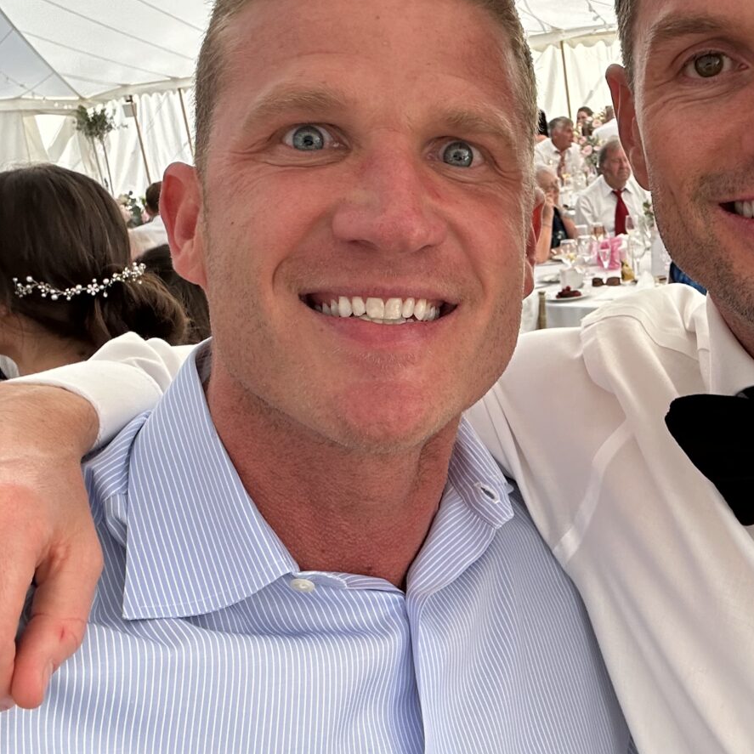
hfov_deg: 37.5
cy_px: 286
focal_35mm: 44
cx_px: 557
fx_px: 1084
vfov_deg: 38.1
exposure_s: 1/100
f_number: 1.9
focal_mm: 2.69
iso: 40
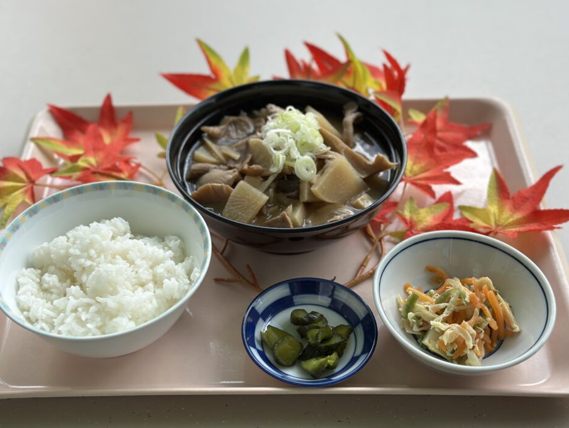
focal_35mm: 53
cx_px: 268
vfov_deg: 27.5
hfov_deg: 36.1
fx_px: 872
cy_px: 210
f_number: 1.78
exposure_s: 1/1783
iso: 80
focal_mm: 6.86
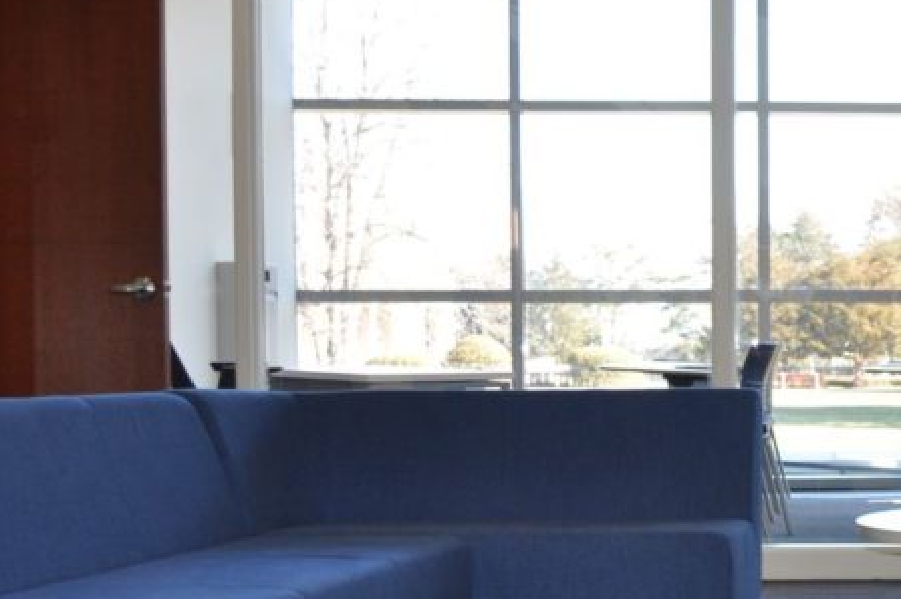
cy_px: 499
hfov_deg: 22.0
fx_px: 2175
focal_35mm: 87
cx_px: 1022
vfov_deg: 15.5
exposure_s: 1/125
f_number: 4
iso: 400
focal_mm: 24
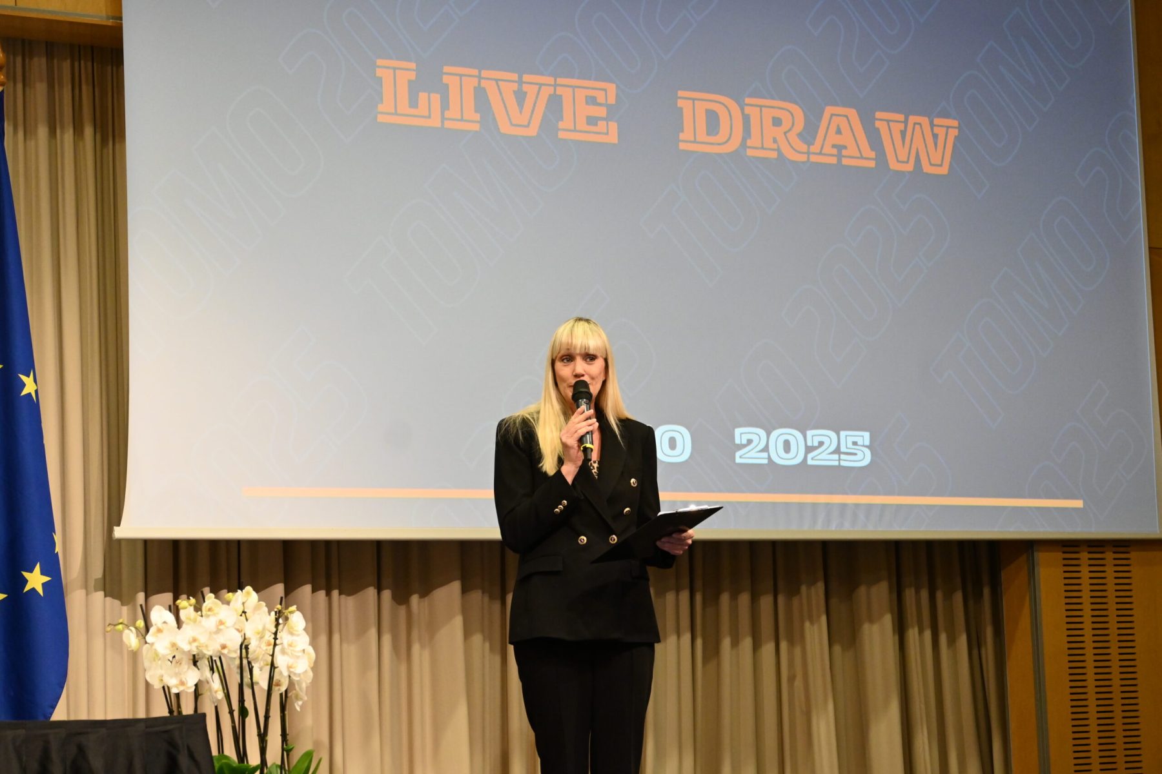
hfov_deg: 20.6
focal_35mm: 99
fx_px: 3195
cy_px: 387
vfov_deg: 13.8
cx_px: 581
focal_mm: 66
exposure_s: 1/125
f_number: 4.8
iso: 2500
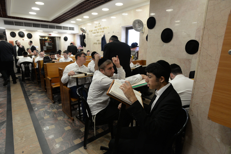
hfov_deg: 84.0
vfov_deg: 61.9
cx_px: 116
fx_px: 128
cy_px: 77
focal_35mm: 20
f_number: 4.5
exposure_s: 1/160
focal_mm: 20
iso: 1250
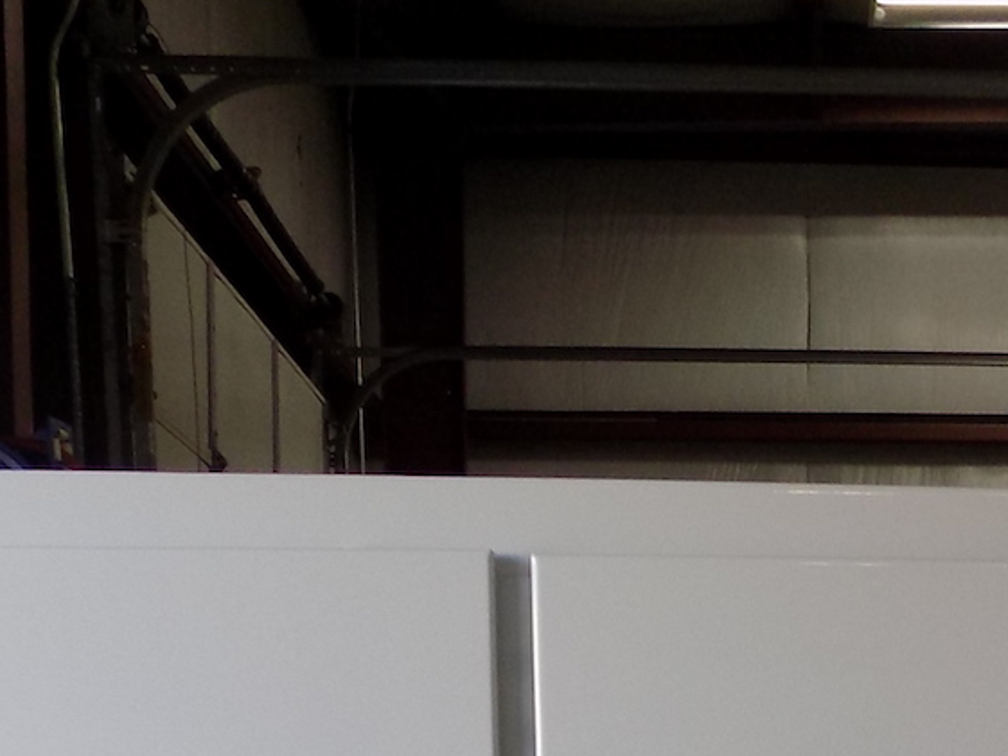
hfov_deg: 23.1
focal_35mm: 82
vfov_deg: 15.6
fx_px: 2388
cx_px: 933
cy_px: 1334
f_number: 3.1
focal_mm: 4
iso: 80
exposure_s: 1/50
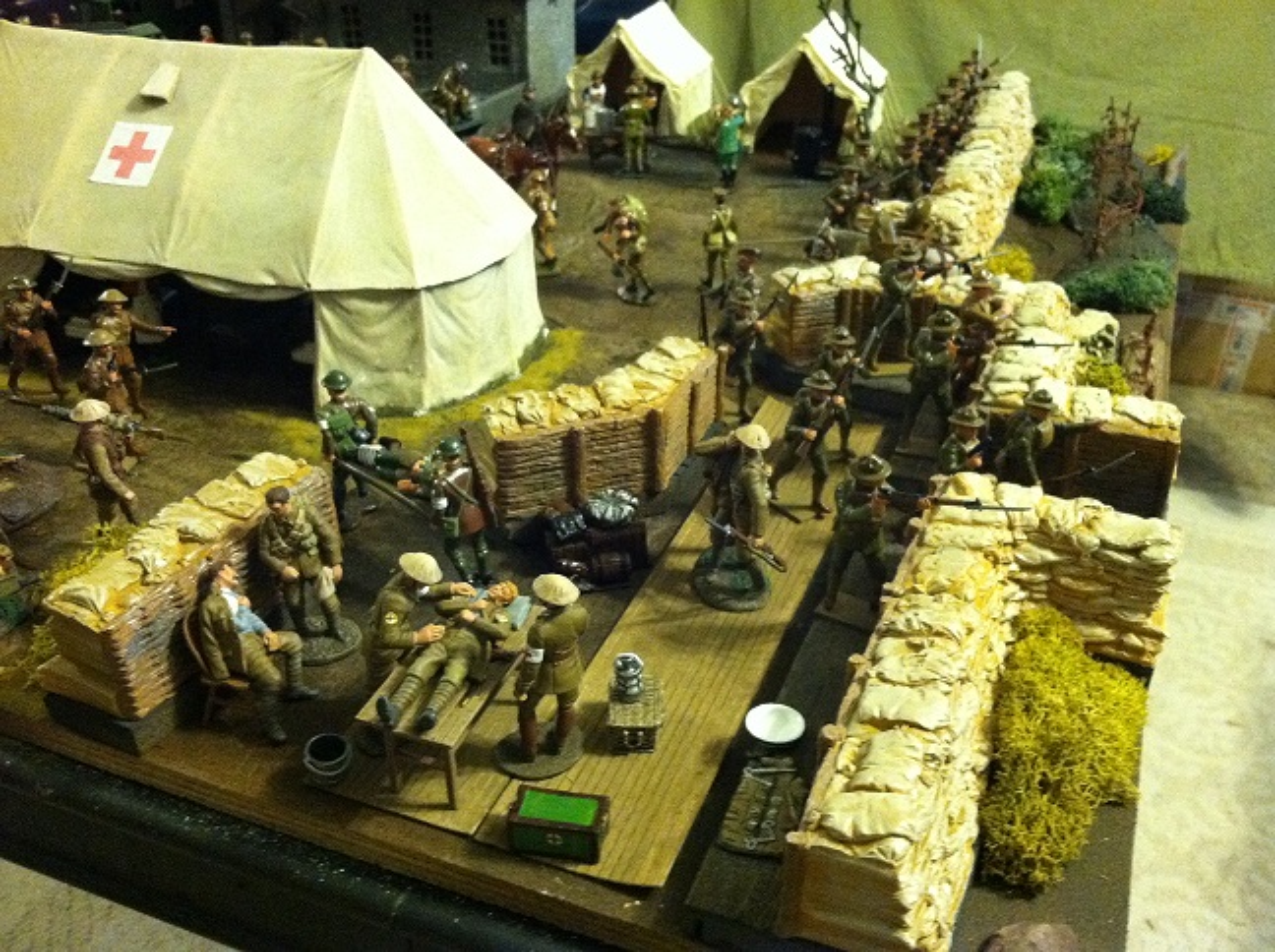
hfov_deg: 52.7
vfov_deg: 40.6
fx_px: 1287
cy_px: 476
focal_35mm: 35
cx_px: 638
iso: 800
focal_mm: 3.85
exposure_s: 1/15
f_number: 2.8
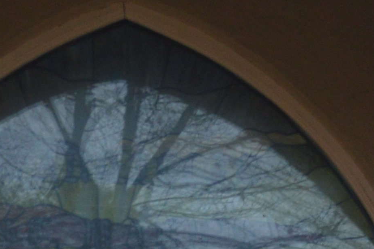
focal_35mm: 274
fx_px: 2844
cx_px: 476
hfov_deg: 7.4
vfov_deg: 4.8
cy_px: 740
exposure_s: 1/125
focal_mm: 28
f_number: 5.6
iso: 360
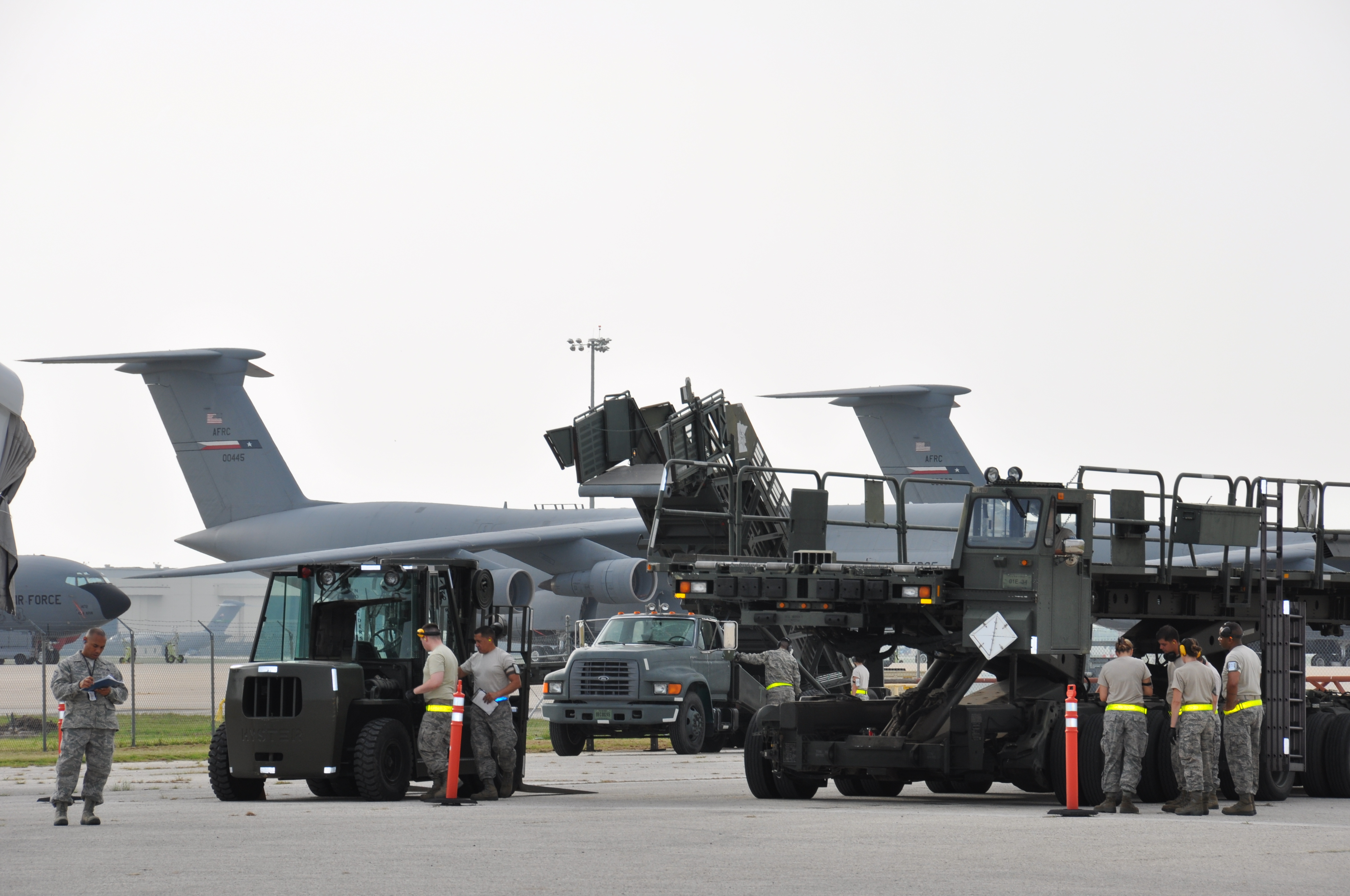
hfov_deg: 10.6
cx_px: 675
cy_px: 448
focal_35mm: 195
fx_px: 7304
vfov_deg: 7.0
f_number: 13
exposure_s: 1/200
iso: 200
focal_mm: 130
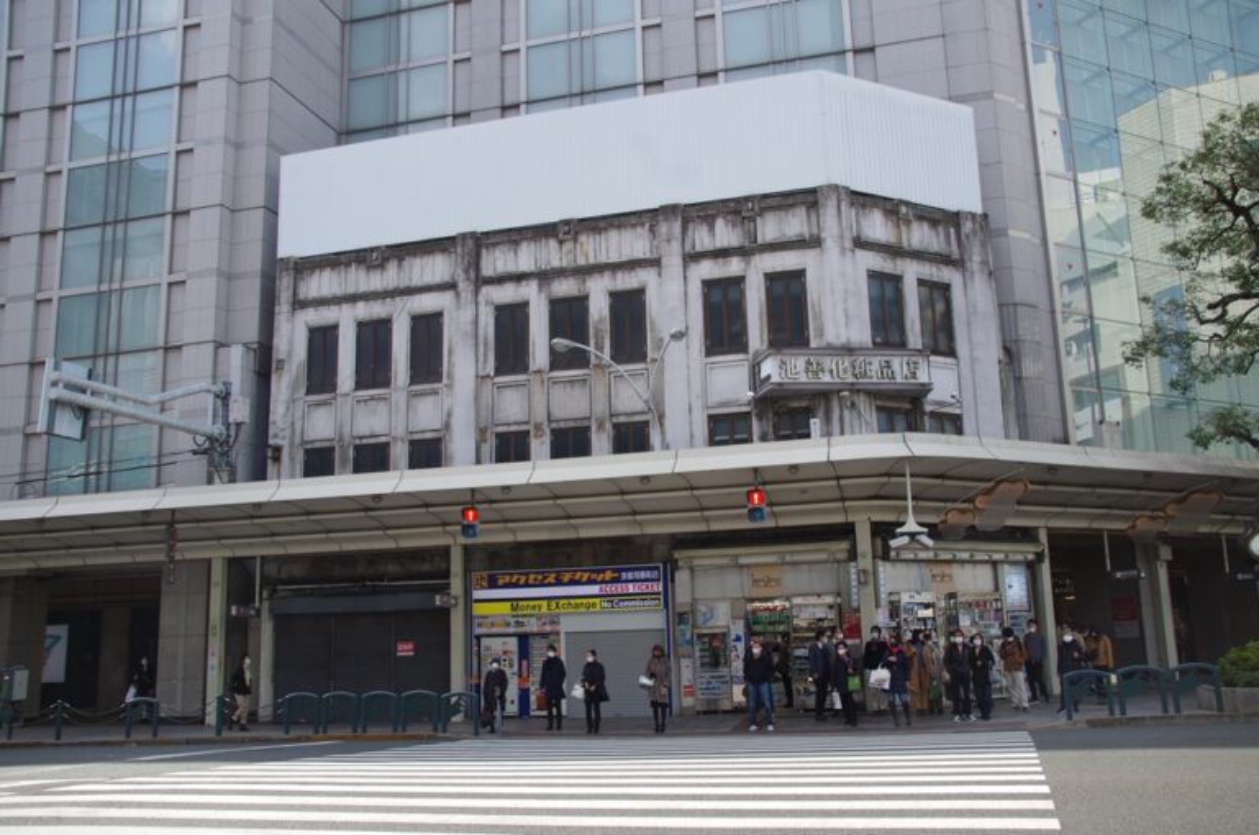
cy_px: 418
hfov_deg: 57.3
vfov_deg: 39.8
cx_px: 630
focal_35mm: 33
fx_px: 1152
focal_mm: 22
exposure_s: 1/200
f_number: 5
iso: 100
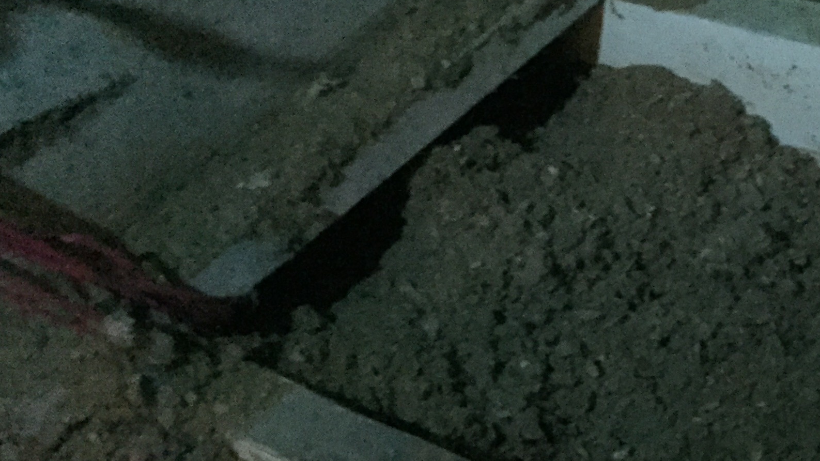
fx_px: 1413
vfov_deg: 18.4
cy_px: 352
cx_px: 735
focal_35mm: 65
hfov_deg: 30.9
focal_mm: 4.15
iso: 2000
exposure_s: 1/15
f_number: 2.2
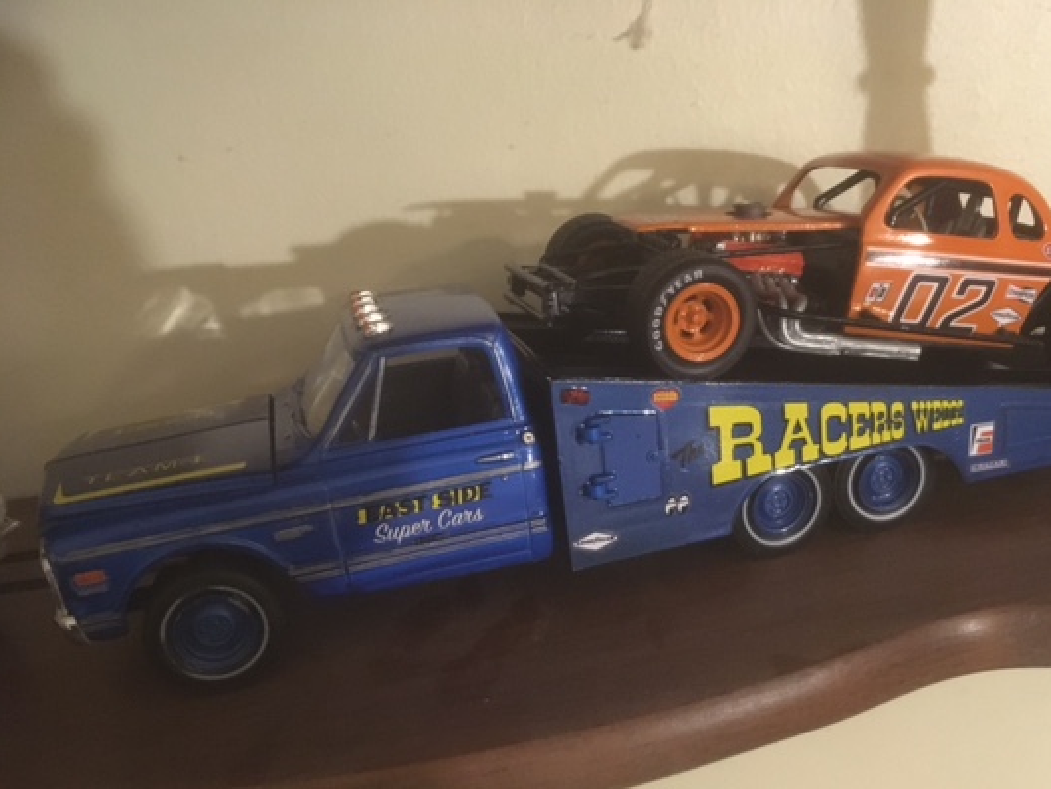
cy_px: 472
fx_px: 1063
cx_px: 629
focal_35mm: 35
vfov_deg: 40.6
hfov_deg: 52.3
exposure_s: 1/15
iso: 320
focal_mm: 4.15
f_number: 2.2
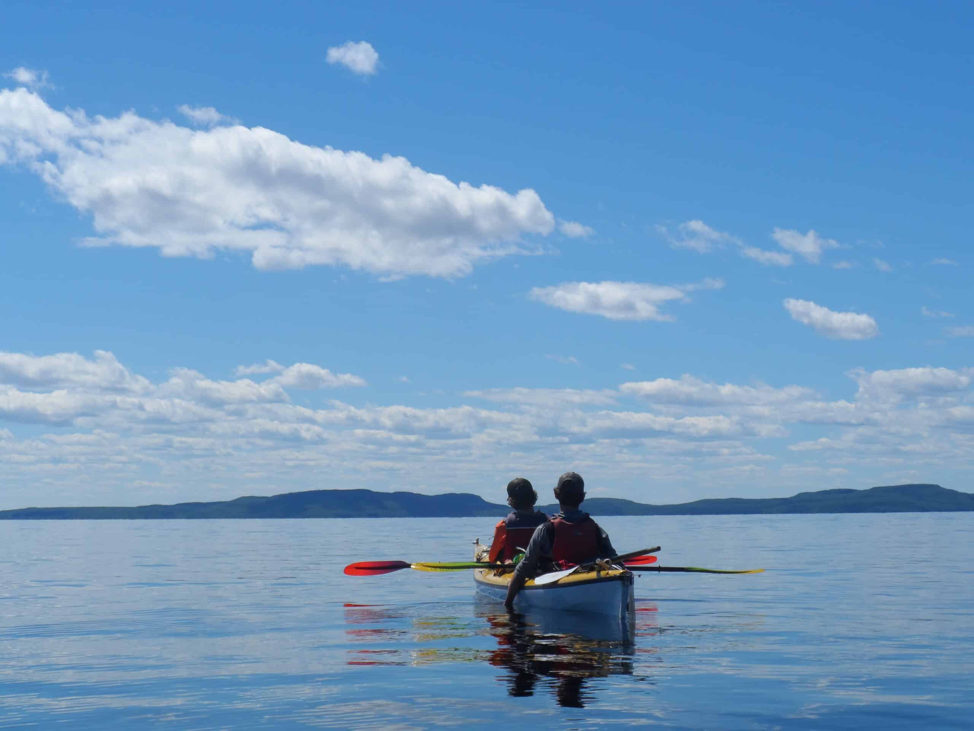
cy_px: 366
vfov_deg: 20.2
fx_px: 2054
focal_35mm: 73
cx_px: 487
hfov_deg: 26.7
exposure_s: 1/1000
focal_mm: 11.9
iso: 80
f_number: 5.5
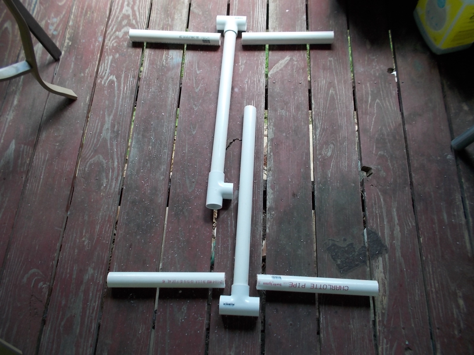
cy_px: 178
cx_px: 237
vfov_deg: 48.2
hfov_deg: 61.7
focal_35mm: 29
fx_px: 397
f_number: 3.3
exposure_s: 1/30
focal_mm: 4.1
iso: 80
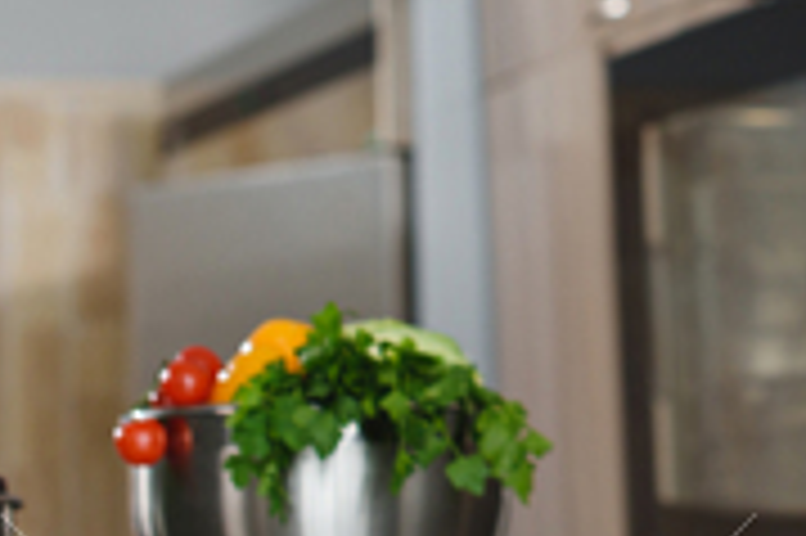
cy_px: -248
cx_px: 1031
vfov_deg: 8.1
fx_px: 3691
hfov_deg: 12.1
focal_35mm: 165
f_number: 4
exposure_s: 1/200
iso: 125
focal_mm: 50
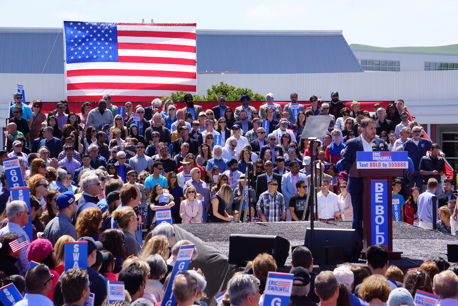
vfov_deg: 12.0
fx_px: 1450
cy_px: 153
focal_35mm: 114
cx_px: 229
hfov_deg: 17.9
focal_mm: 76
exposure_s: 1/160
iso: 100
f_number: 10
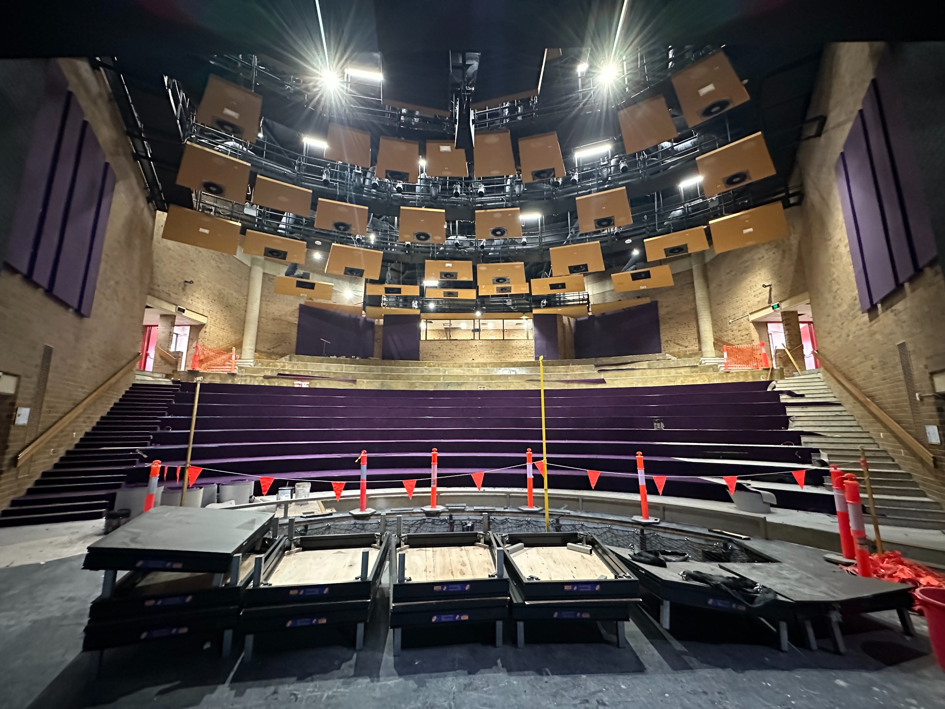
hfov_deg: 102.1
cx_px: 472
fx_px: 382
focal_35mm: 14
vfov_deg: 85.7
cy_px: 354
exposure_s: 1/50
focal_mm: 2.22
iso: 1250
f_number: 2.2
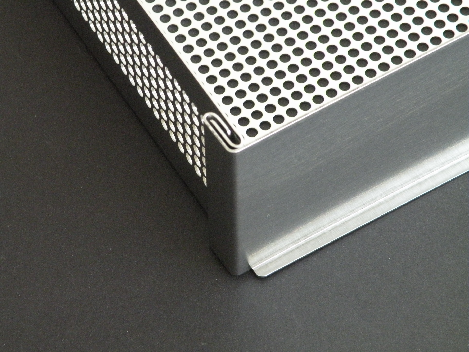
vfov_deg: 13.5
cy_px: 176
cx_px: 234
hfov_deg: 17.9
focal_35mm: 110
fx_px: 1490
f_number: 4
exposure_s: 1/31.4
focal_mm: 19.4
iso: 400
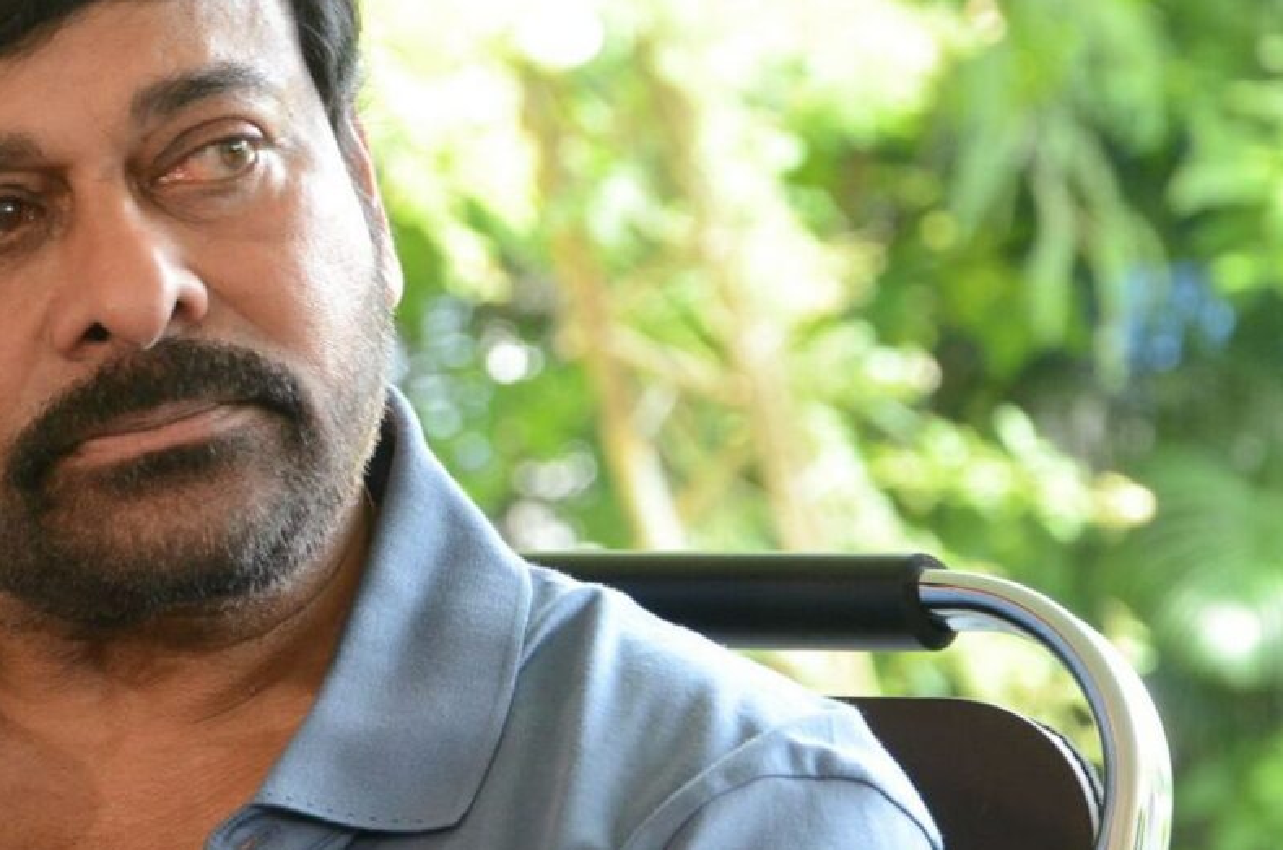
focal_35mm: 286
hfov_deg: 7.2
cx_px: 47
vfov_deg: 4.8
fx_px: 10174
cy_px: 502
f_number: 7.1
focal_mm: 98
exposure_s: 1/125
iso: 1250
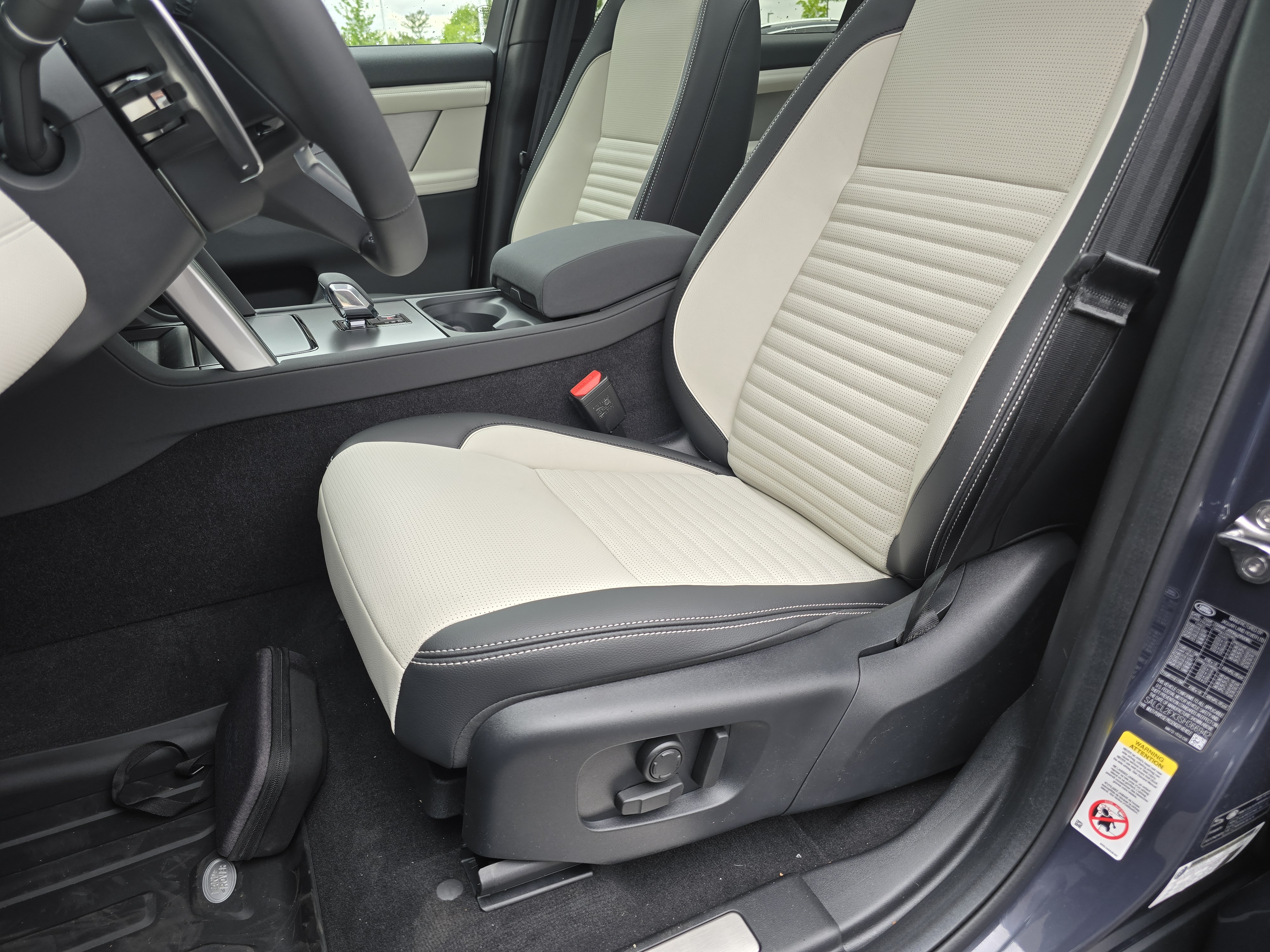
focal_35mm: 23
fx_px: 844
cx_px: 635
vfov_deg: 58.9
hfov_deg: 73.9
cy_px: 476
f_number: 1.7
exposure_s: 1/180
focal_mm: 6.3
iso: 32
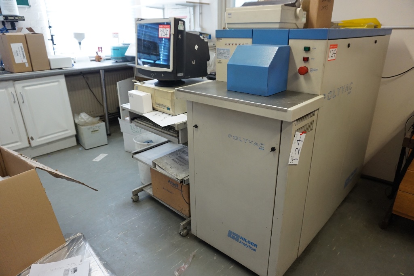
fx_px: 276
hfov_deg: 73.7
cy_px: 138
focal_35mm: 24
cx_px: 207
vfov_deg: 53.1
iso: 1250
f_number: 4
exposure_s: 1/160
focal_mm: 16
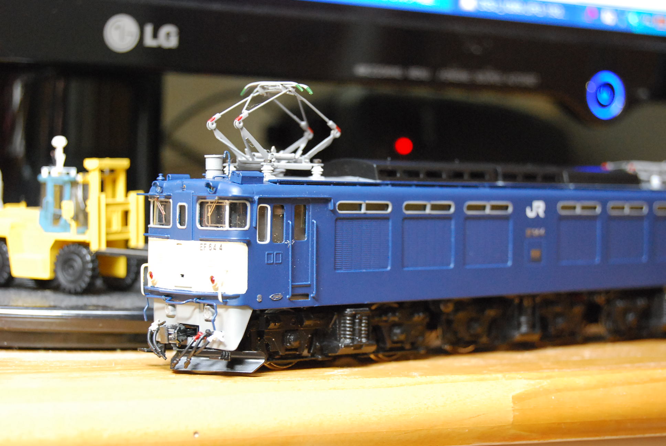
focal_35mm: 82
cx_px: 333
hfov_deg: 24.6
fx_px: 1528
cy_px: 223
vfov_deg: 16.6
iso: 1600
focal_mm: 55
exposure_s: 1/15
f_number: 5.6
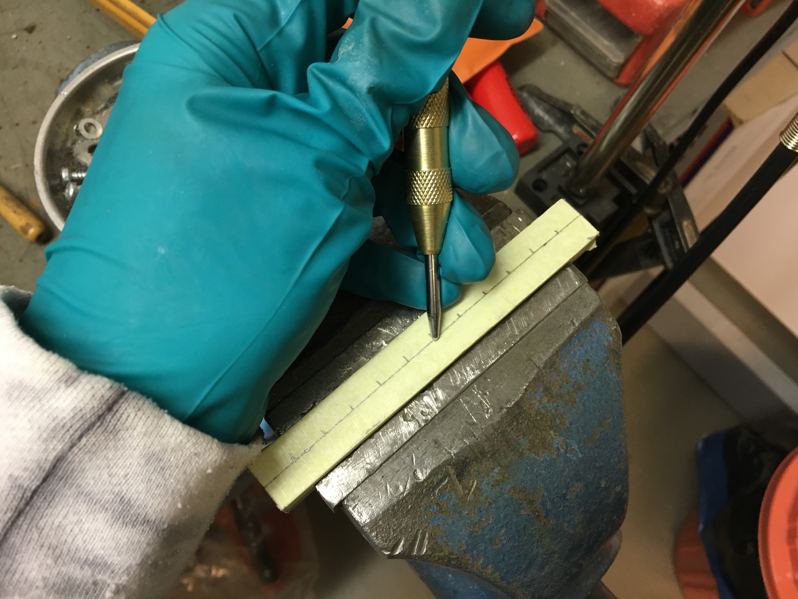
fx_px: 669
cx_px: 399
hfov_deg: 61.7
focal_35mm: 29
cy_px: 300
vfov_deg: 48.2
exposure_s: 1/33
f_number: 2.2
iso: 125
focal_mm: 4.15
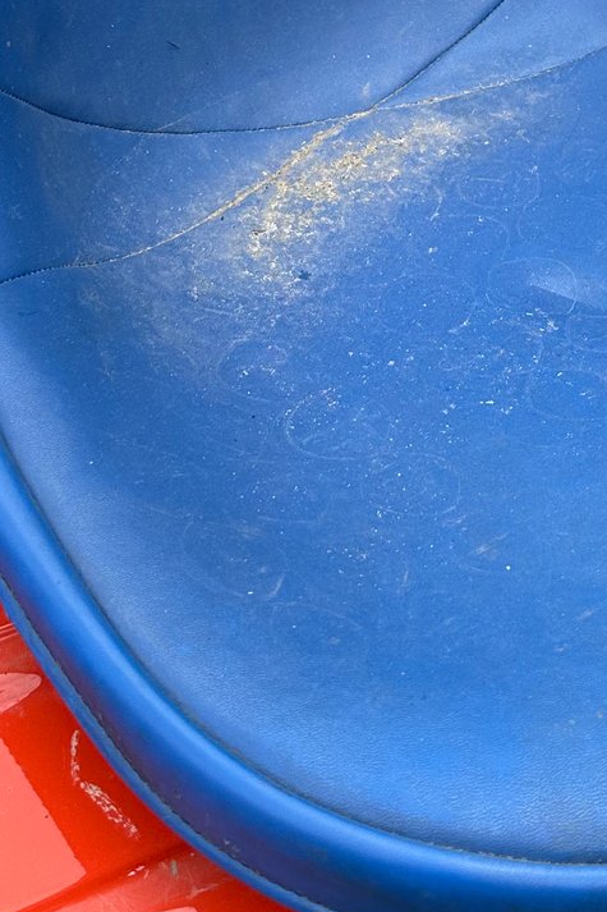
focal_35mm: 70
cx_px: 509
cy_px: -91
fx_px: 1771
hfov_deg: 19.2
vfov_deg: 26.6
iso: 80
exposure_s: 1/1289
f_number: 1.78
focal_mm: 6.86
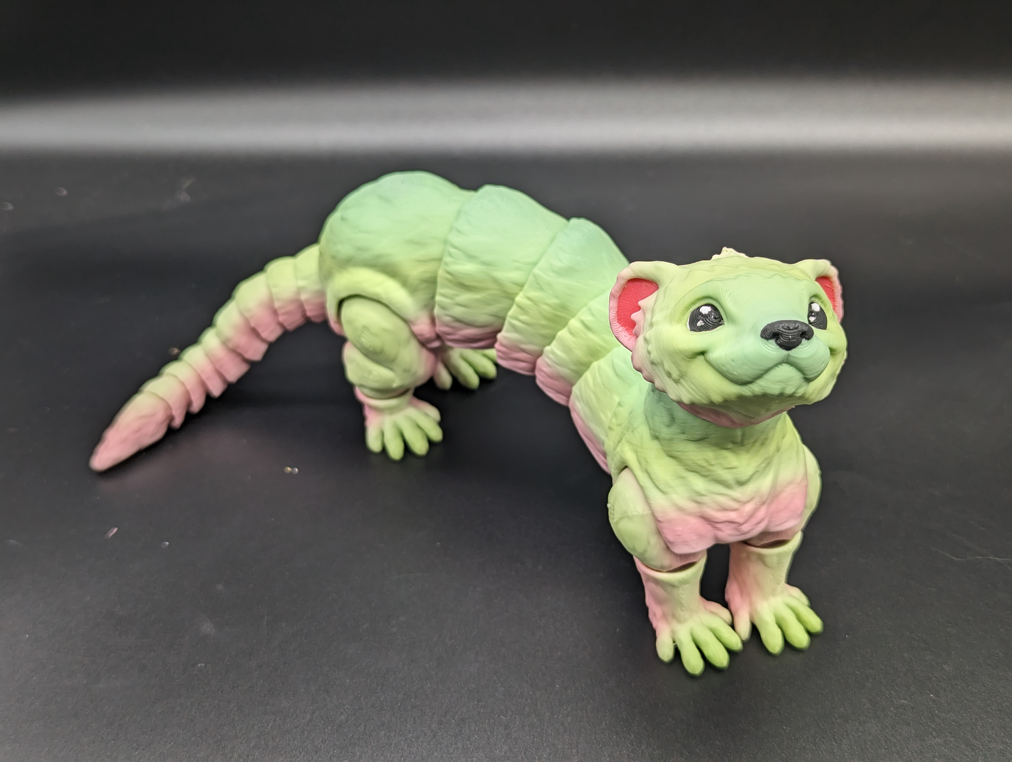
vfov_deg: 30.3
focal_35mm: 48
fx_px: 1405
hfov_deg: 39.6
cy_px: 381
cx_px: 506
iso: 45
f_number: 1.85
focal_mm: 6.81
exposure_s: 1/108
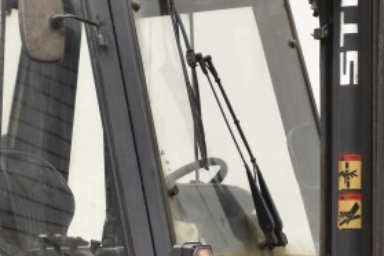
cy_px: 279
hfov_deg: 13.2
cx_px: 226
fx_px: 1653
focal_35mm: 155
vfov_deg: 8.8
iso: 1000
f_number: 7.1
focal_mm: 24
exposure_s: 1/13
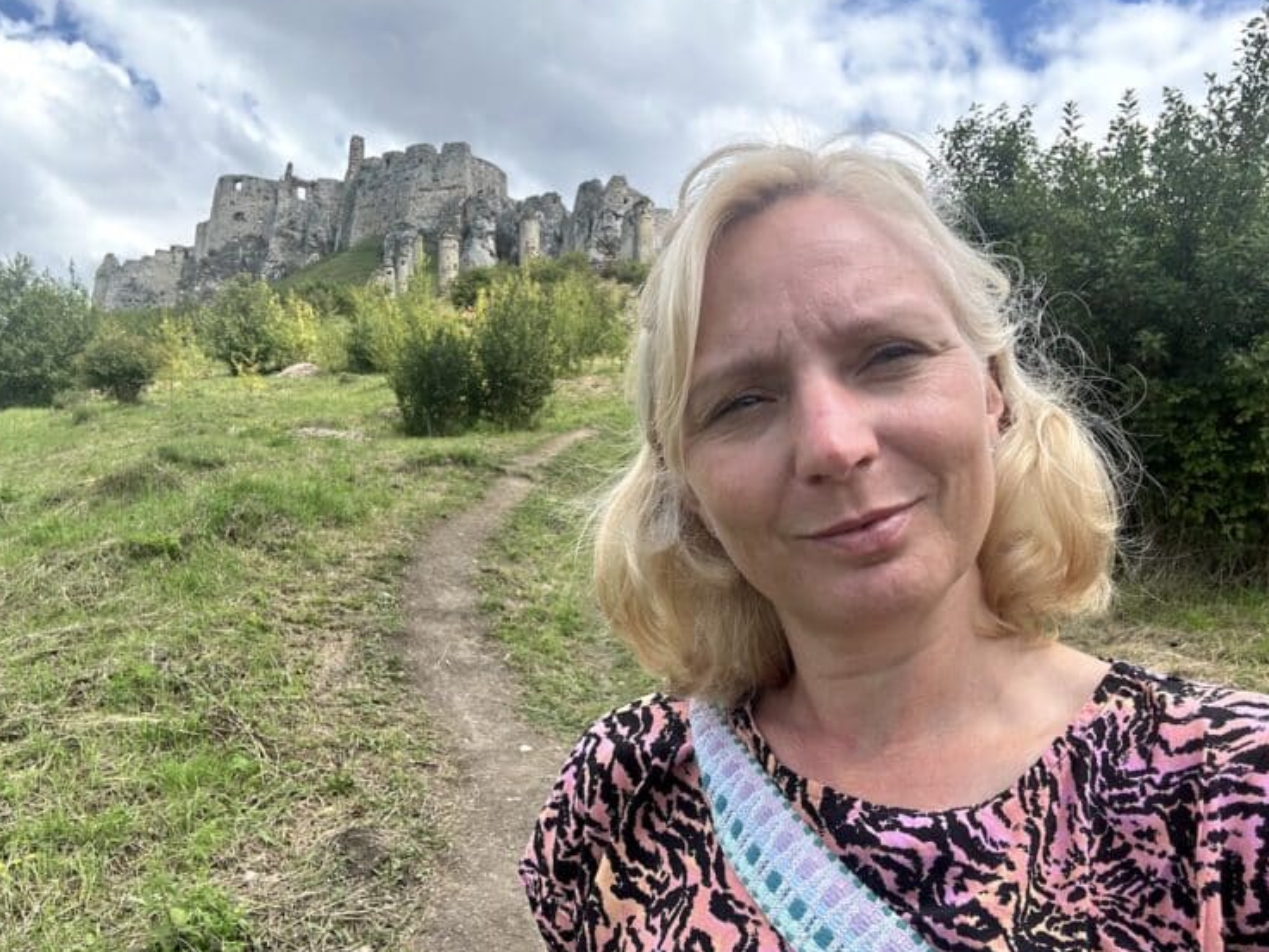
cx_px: 610
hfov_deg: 71.6
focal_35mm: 24
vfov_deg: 56.8
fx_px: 880
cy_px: 473
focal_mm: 2.69
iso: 25
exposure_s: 1/628
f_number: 1.9
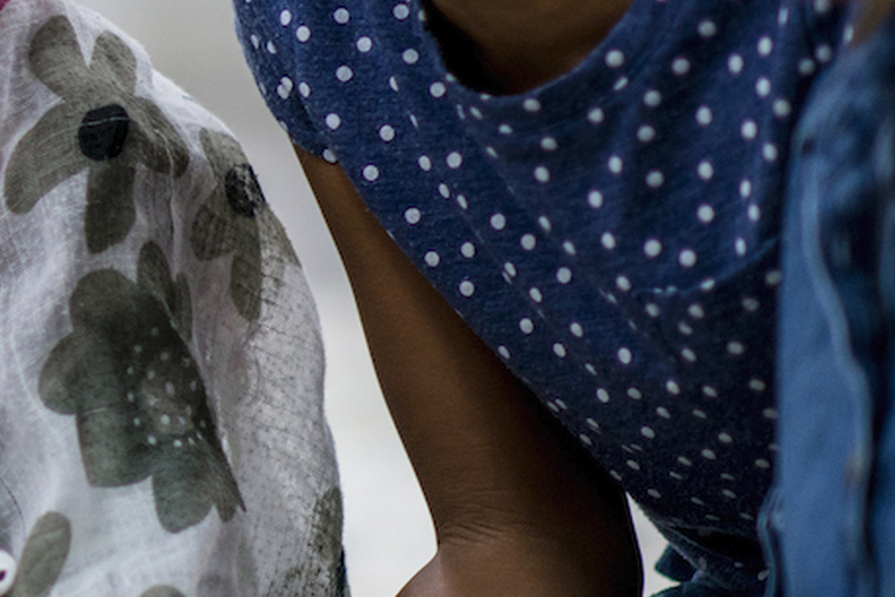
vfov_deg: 3.7
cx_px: -709
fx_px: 9272
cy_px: 193
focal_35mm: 373
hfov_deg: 5.4
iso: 250
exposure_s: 1/320
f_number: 1.4
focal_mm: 85
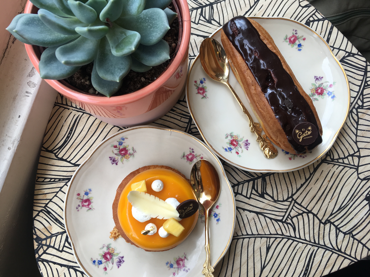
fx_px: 310
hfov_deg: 61.7
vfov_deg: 48.2
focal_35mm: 29
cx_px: 185
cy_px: 138
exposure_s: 1/100
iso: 25
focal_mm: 4.15
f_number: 2.2
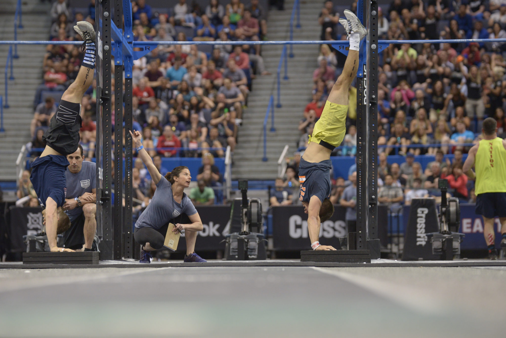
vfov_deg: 7.0
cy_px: 169
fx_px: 2742
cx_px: 253
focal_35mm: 195
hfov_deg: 10.5
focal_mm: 195
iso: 2500
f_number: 3.5
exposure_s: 1/500
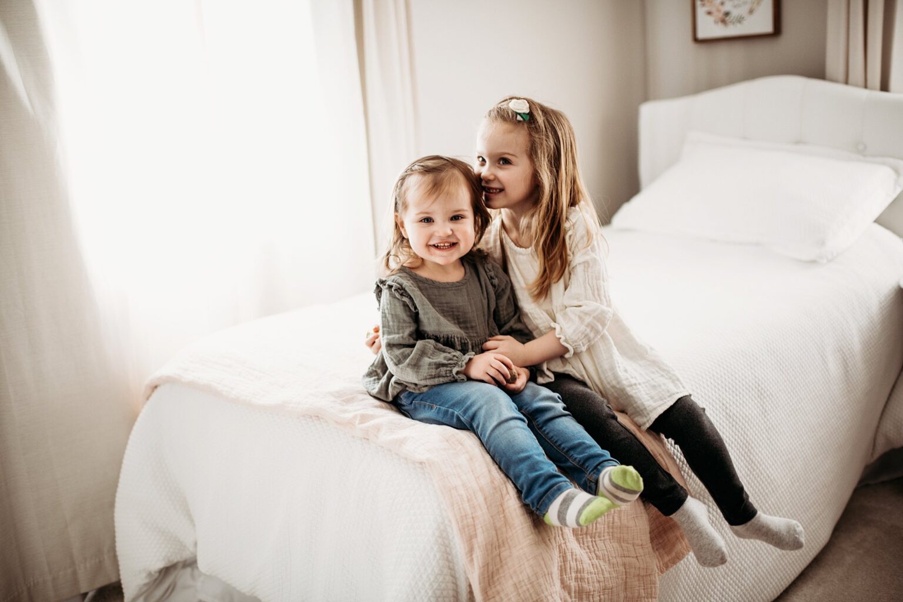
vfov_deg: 37.9
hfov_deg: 54.4
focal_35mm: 35
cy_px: 301
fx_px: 878
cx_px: 452
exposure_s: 1/250
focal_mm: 35
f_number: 1.4
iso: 320
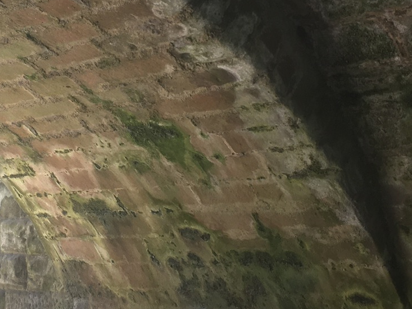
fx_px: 964
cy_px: 63
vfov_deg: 18.1
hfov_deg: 24.0
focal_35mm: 81
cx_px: 141
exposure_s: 1/100
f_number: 2.2
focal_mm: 4.15
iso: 32
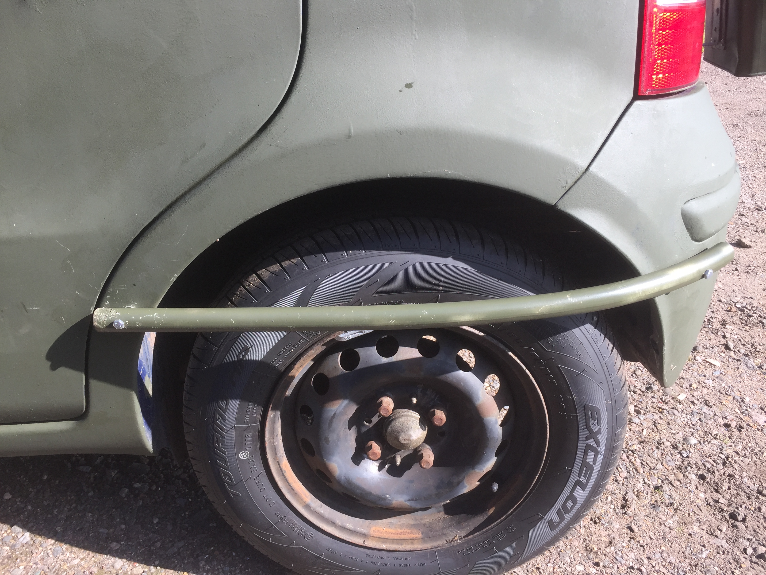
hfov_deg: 61.7
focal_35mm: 29
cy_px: 288
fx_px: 642
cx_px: 383
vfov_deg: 48.2
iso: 32
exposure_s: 1/520
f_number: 2.2
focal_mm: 4.15
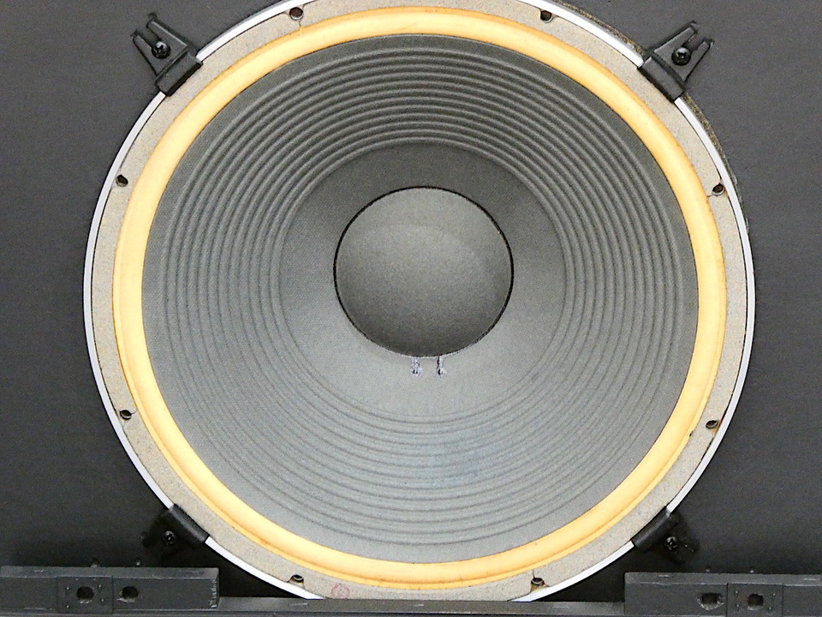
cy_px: 308
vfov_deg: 9.3
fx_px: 3799
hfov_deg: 12.3
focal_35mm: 160
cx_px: 411
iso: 1600
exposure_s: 1/15
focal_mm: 28.7
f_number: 6.3
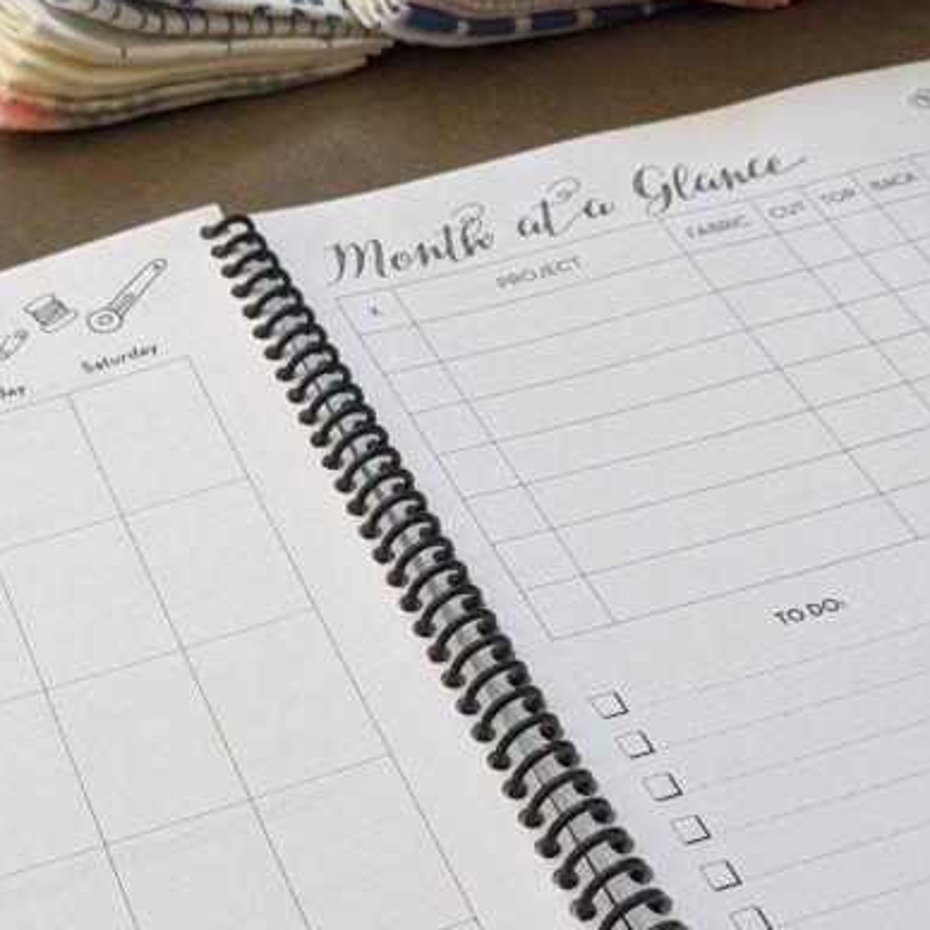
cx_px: 285
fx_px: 1915
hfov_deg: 27.1
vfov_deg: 26.9
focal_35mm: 63
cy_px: 719
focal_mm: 4.38
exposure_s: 1/133
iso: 74
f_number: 1.73
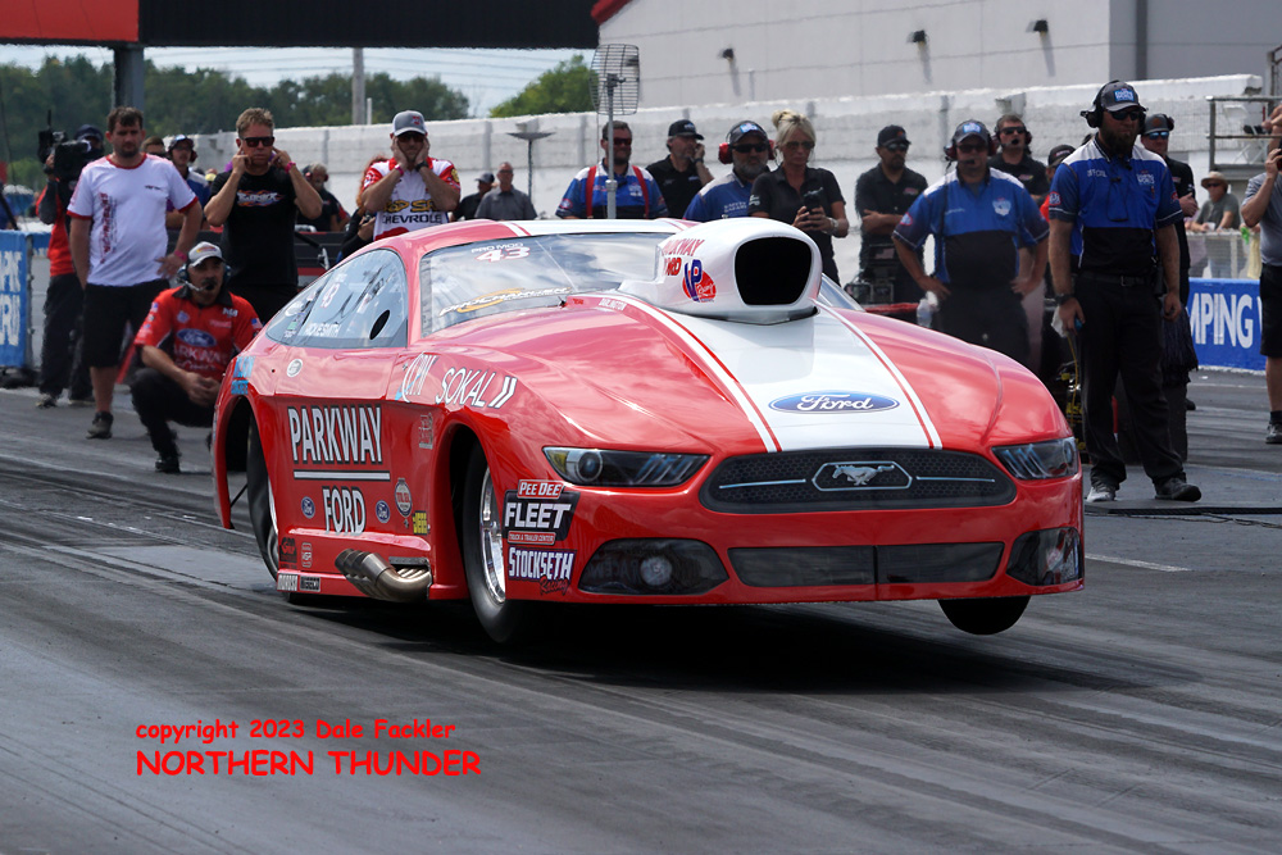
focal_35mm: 180
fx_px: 6410
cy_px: 428
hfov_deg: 11.4
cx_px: 641
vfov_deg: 7.6
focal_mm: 120
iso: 320
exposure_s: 1/1000
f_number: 8
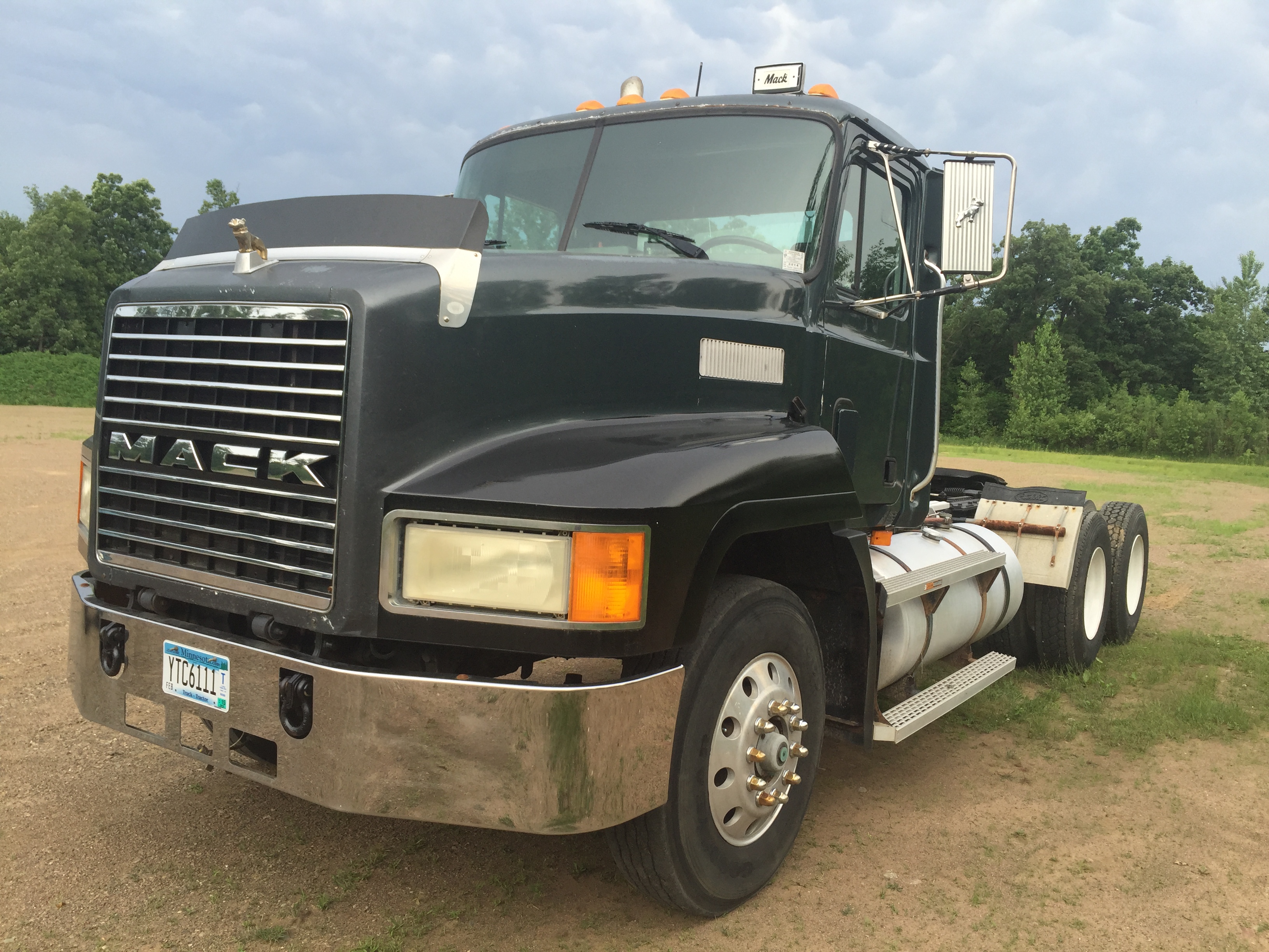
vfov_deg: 48.2
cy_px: 476
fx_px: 1063
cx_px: 634
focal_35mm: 29
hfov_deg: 61.7
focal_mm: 4.15
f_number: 2.2
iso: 32
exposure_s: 1/455
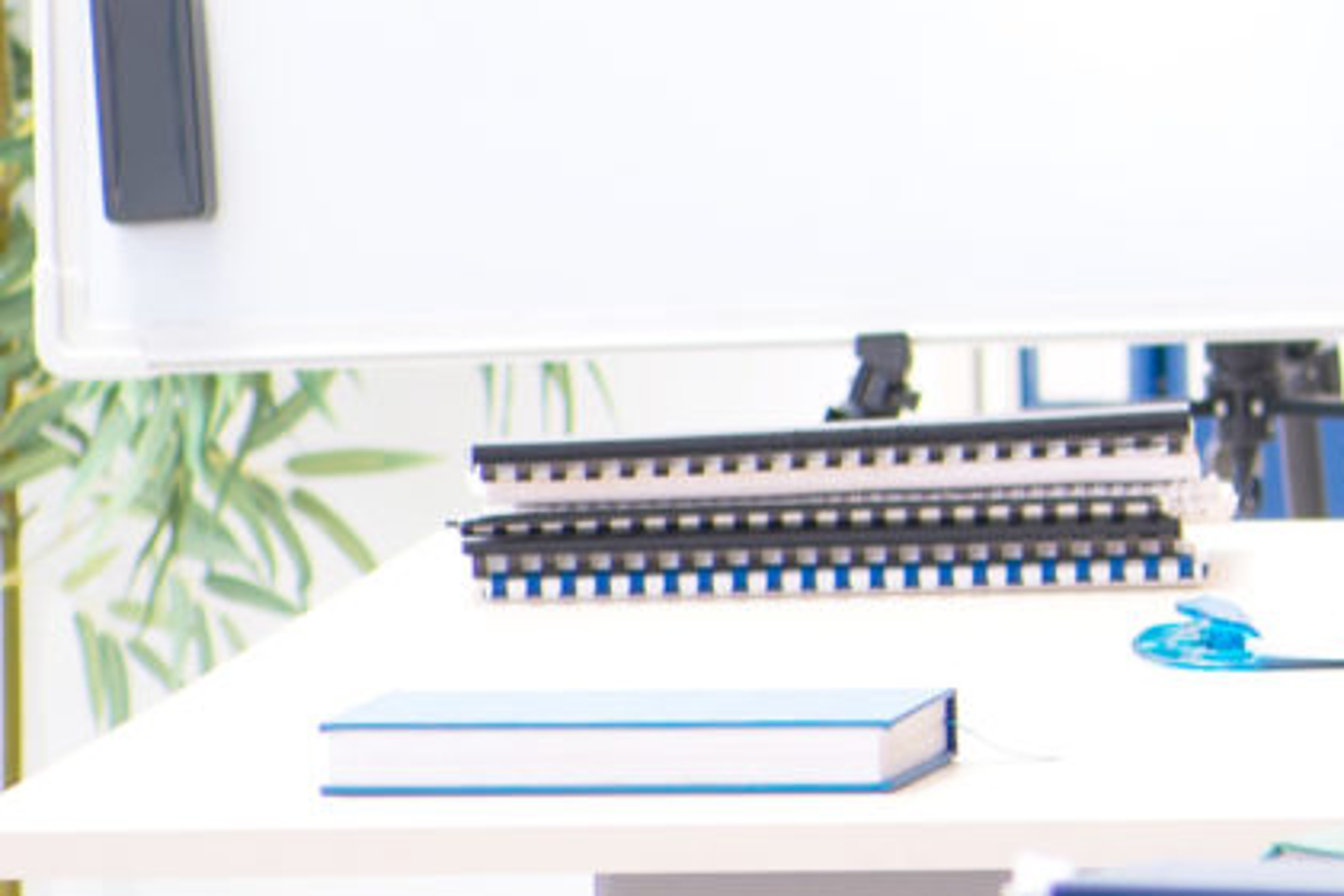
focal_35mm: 640
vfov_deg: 2.1
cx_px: 3661
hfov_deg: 3.2
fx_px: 23891
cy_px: -136
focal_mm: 105
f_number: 5.6
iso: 100
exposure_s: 1/100
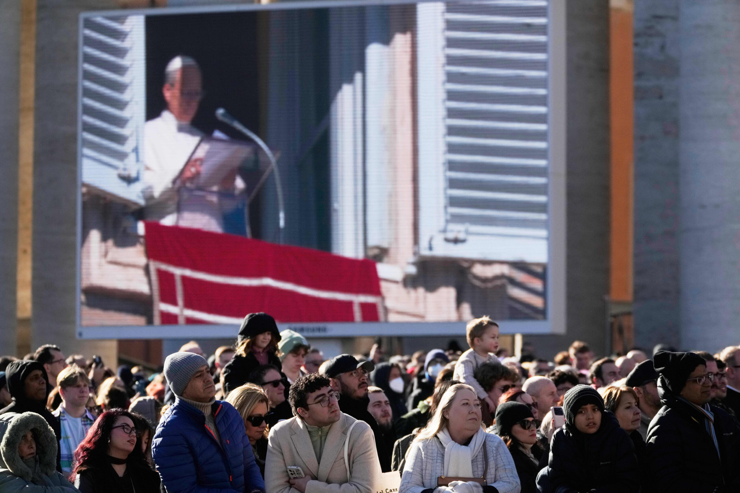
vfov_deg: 5.2
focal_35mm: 266
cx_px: 370
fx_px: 5468
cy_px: 246
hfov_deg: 7.7
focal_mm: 266
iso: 800
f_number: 8
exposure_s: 1/3200
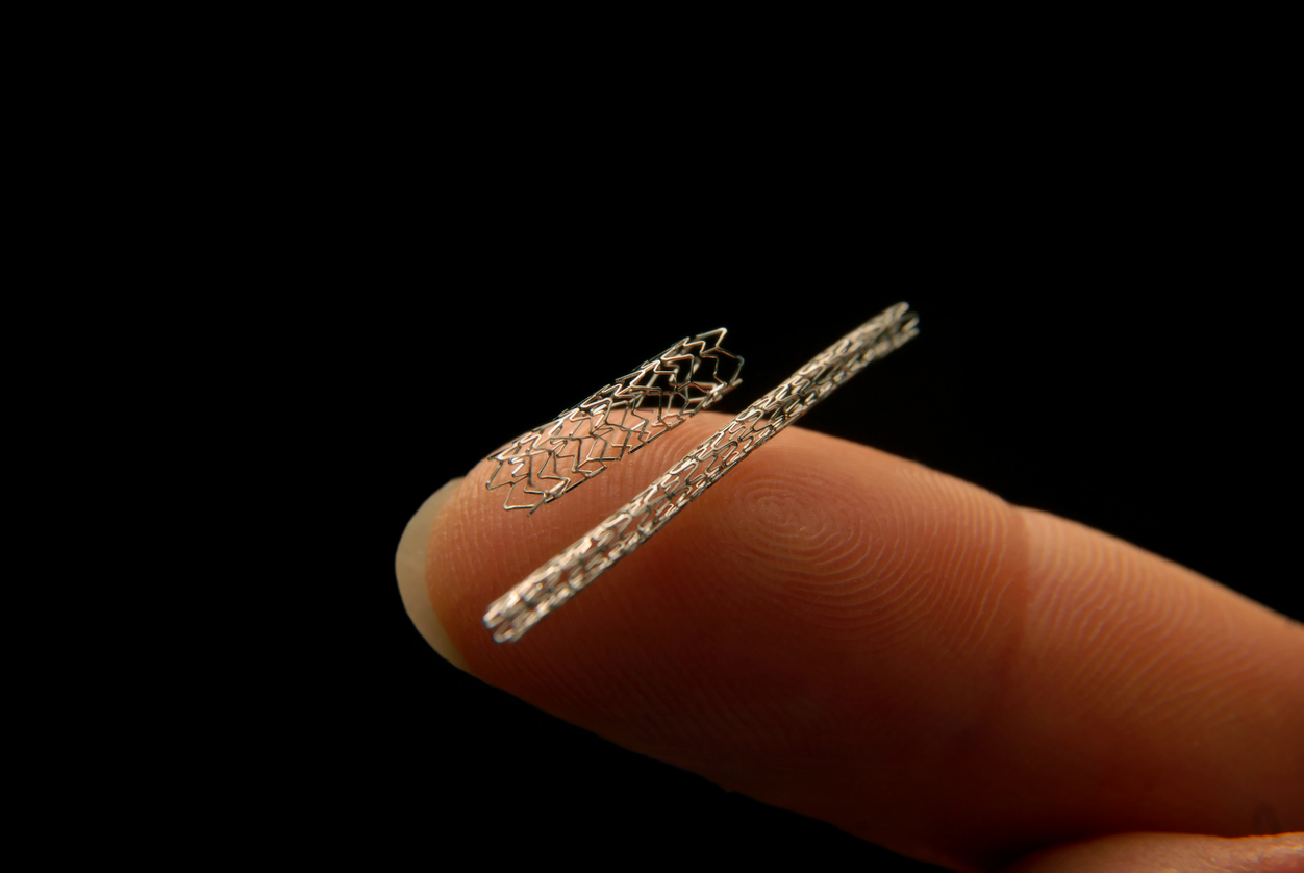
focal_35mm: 128
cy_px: 436
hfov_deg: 16.1
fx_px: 4624
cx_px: 652
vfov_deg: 10.8
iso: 200
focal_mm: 85
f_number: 11
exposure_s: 1/125
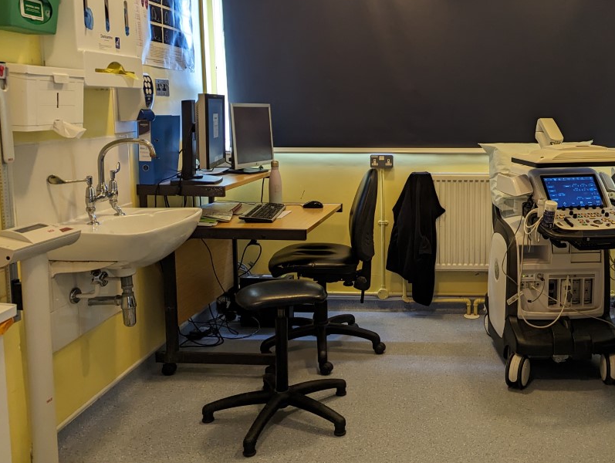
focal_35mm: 36
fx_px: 640
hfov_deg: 49.6
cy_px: 192
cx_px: 446
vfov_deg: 39.6
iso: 252
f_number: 1.85
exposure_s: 1/50
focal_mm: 6.81
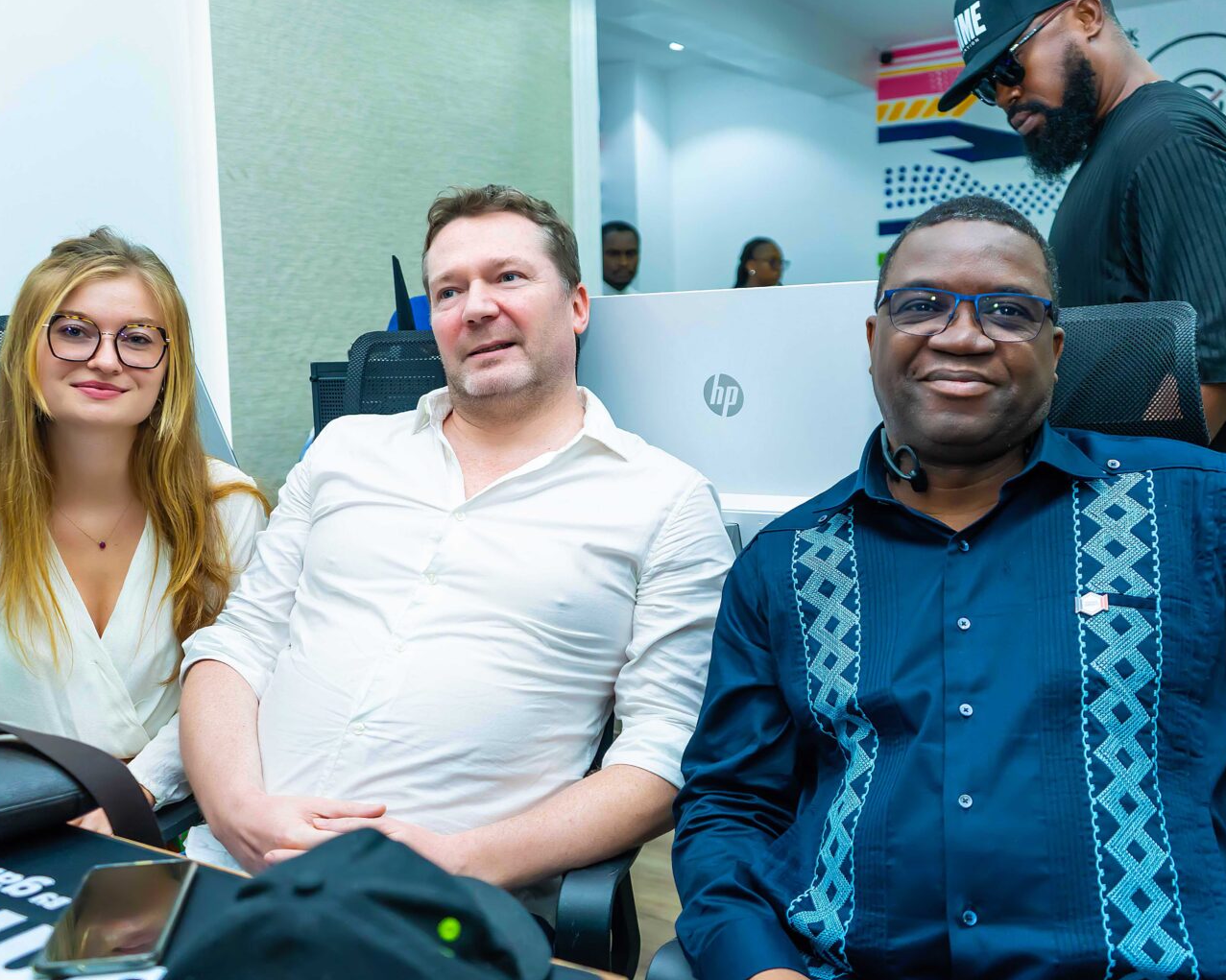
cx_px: 589
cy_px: 490
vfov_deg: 42.2
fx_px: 1270
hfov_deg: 51.5
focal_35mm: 35
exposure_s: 1/125
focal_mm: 31
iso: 1000
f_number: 3.5
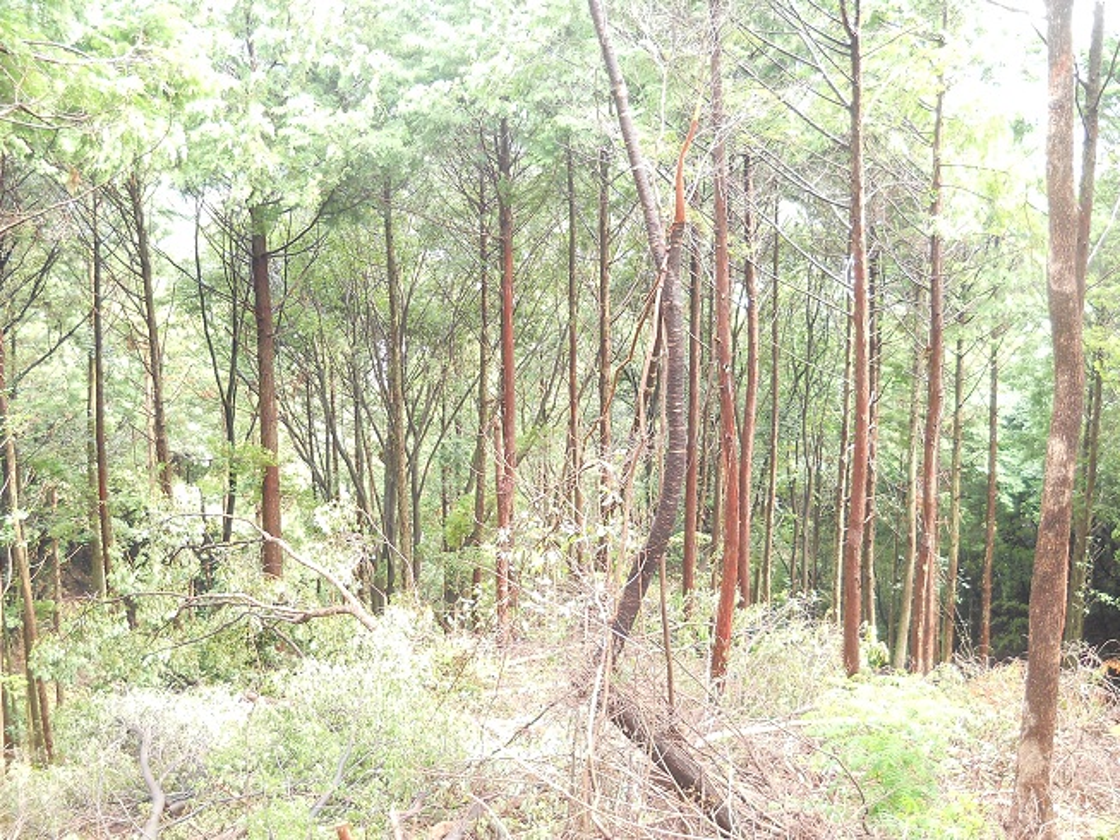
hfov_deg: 45.8
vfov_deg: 35.1
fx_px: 1327
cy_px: 420
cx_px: 560
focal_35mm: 41
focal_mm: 6.72
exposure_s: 1/30
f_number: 3.1
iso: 125
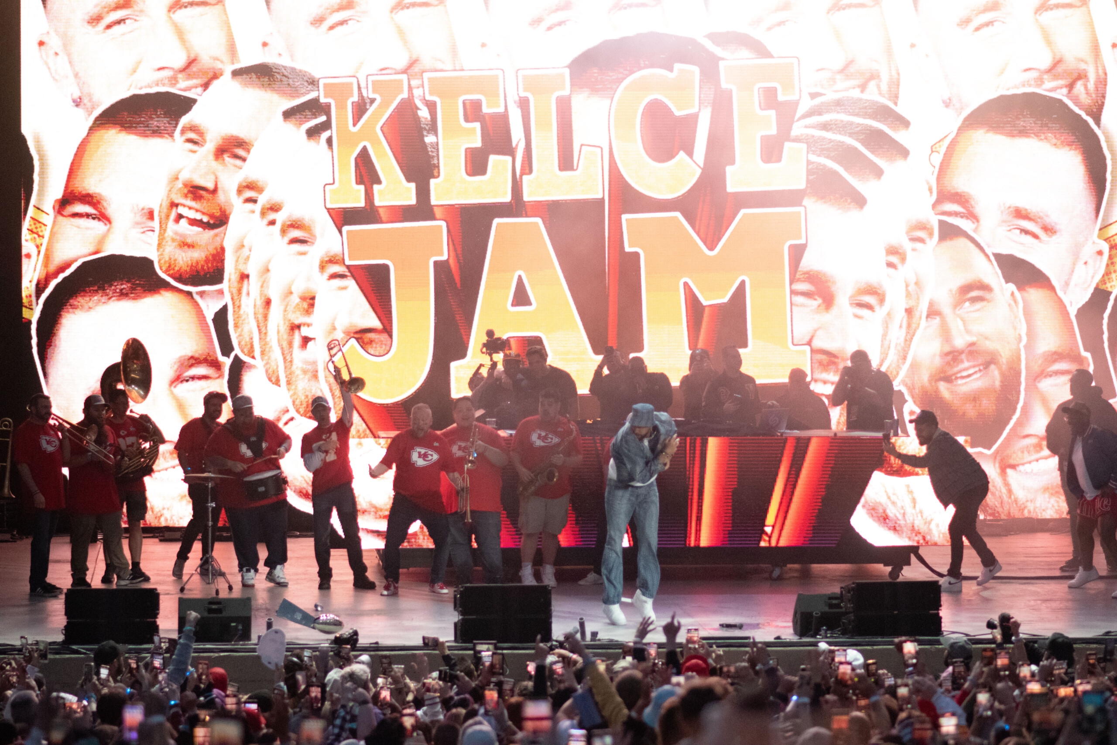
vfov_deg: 10.8
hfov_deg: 16.1
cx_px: 558
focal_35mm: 128
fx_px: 3956
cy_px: 372
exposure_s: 1/4000
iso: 6400
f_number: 1.8
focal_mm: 85
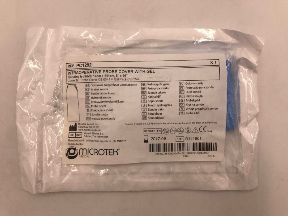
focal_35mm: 28
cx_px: 144
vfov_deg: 49.7
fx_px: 233
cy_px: 108
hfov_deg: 63.4
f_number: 1.8
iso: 25
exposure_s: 1/120
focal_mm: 3.99
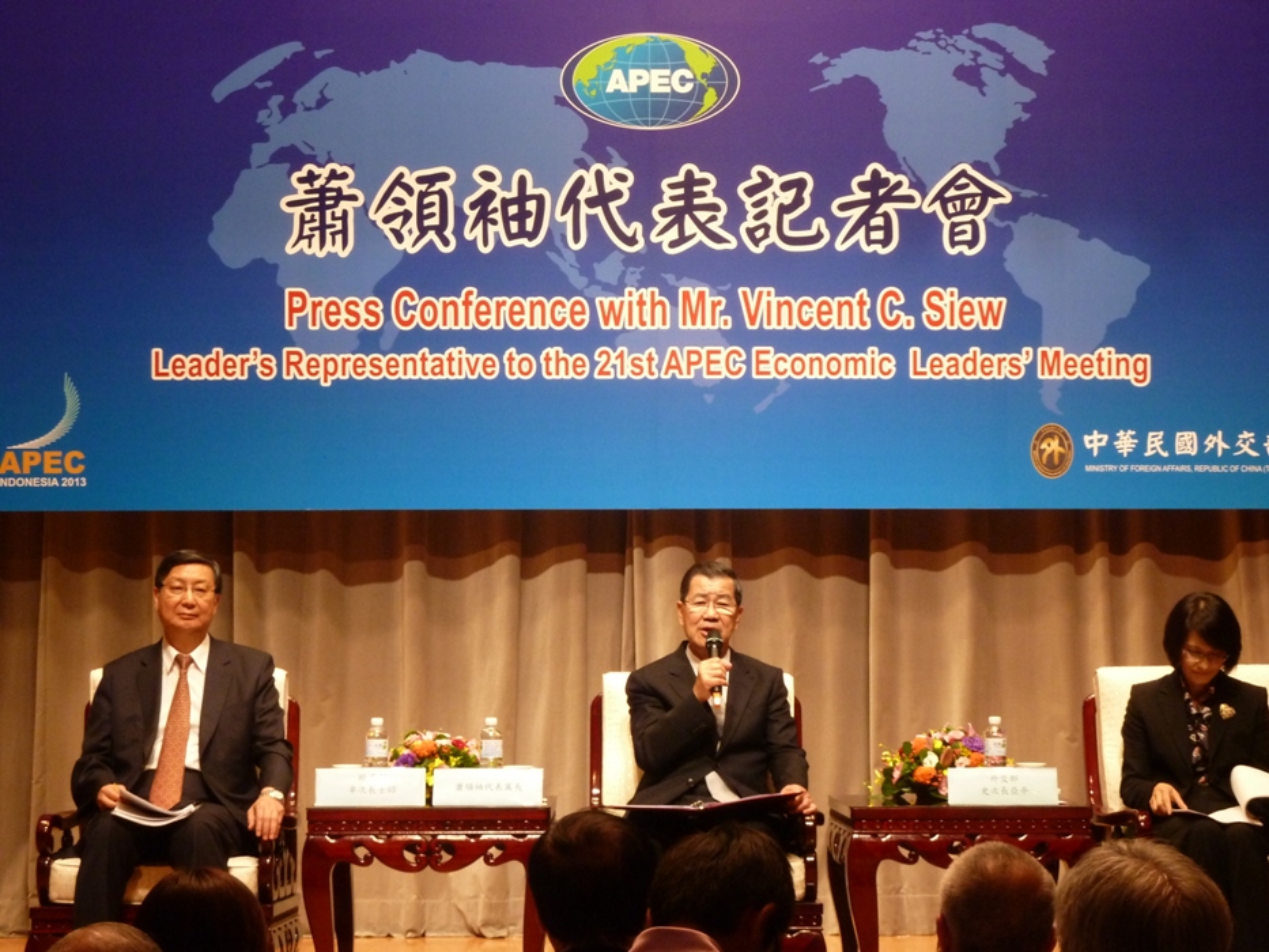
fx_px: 3043
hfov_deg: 23.6
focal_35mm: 83
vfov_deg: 17.8
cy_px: 476
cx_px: 634
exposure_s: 1/40
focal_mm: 13.7
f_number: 4.2
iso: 400
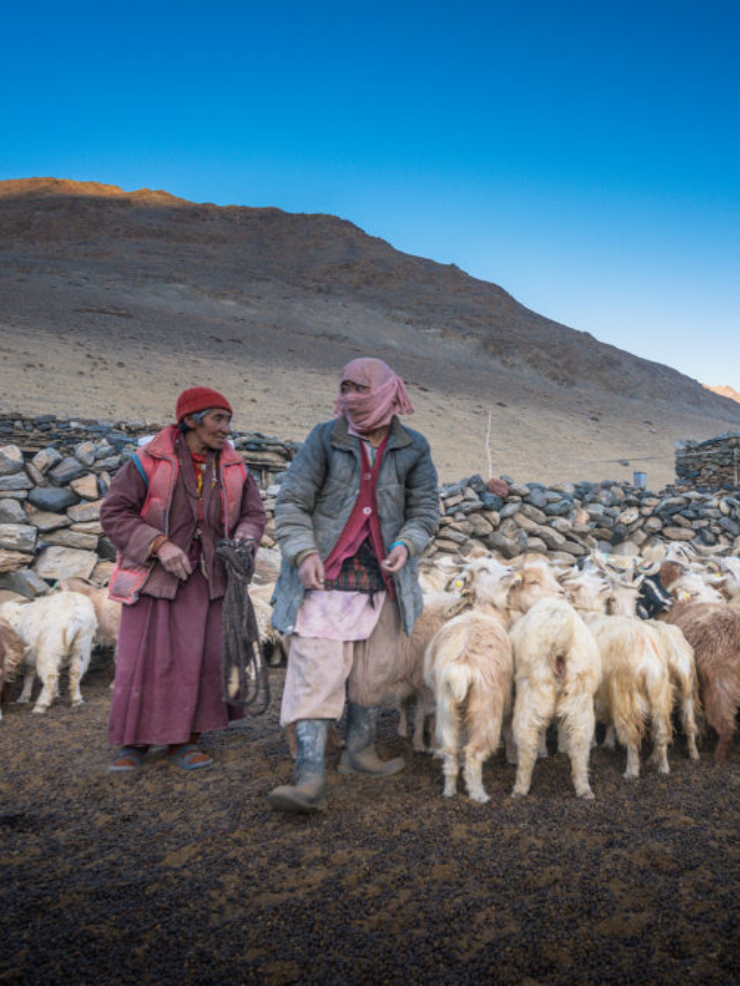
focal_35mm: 28
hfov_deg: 47.4
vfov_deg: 63.4
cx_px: 576
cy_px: 500
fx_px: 798
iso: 560
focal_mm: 19
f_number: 8
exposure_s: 1/100
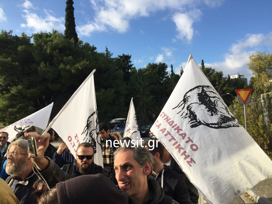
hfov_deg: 61.7
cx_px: 136
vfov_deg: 48.2
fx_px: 228
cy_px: 102
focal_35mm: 29
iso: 32
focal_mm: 4.15
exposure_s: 1/1799
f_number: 2.2
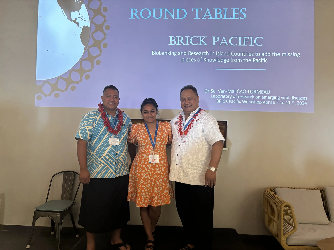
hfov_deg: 67.3
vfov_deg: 53.1
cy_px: 125
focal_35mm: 26
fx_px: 251
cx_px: 167
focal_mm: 5.96
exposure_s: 1/60
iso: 500
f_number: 1.6
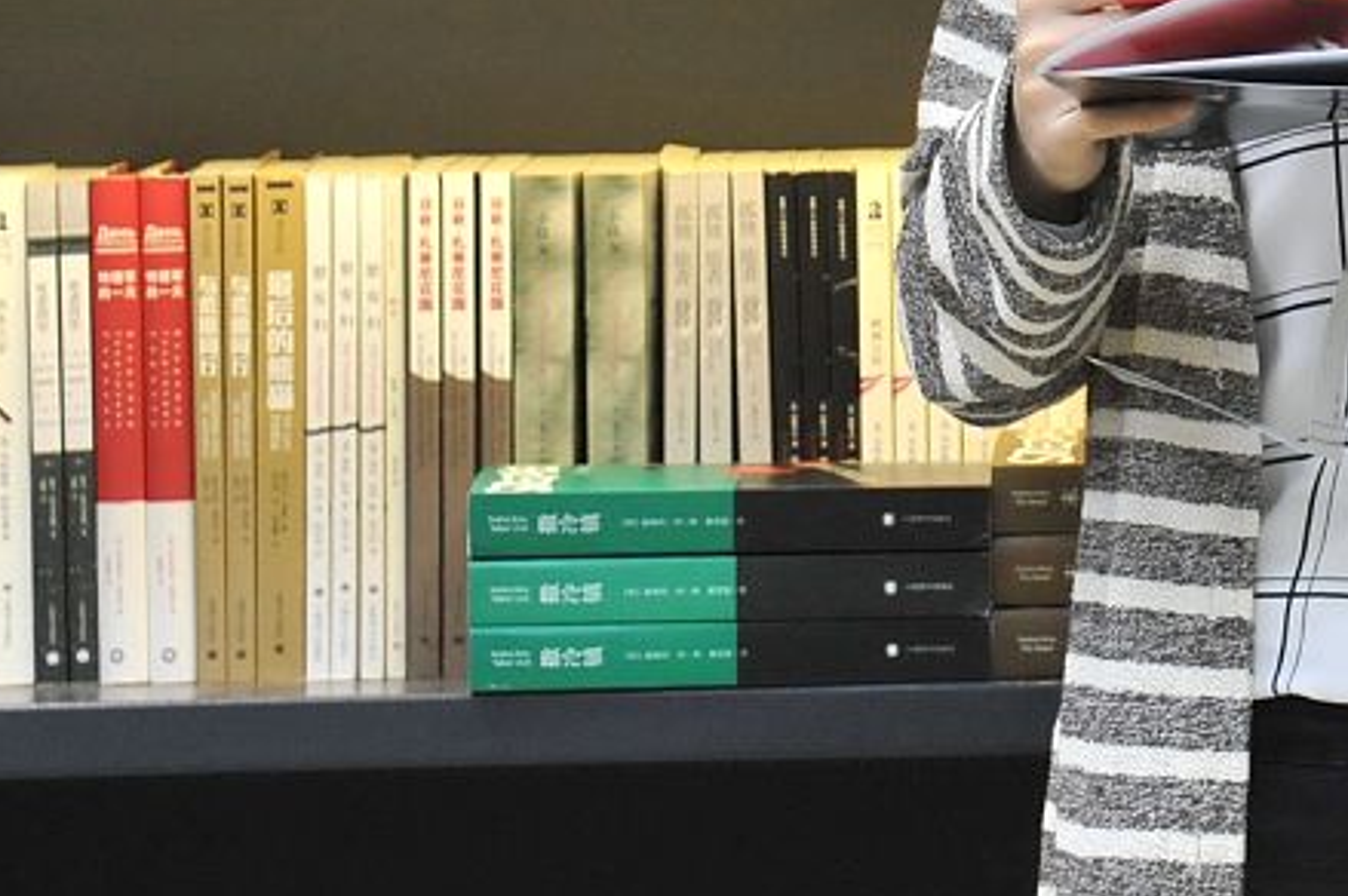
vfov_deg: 4.5
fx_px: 11449
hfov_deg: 6.7
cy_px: -272
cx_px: 1498
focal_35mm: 306
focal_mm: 112
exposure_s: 1/60
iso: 3200
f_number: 6.3
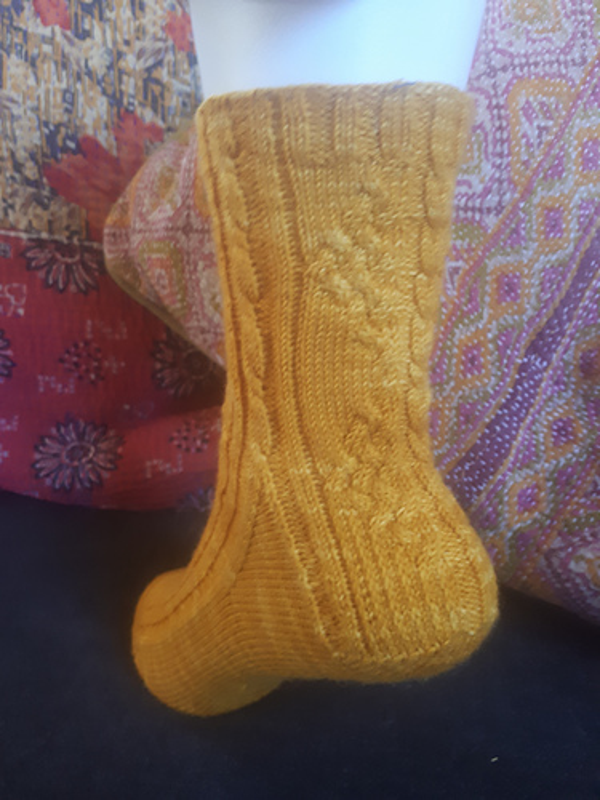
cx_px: 300
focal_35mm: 27
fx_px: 624
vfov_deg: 65.3
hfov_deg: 51.4
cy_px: 400
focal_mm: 3.6
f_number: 1.9
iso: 200
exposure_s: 1/17
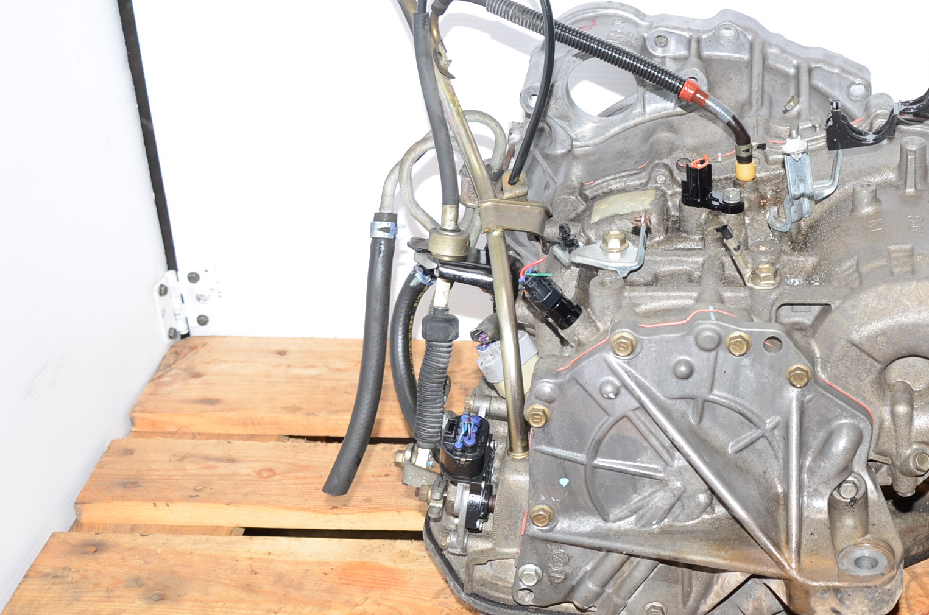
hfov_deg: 31.1
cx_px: 743
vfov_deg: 21.5
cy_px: 275
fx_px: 1622
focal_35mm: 63
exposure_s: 1/40
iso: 100
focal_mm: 26
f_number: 5
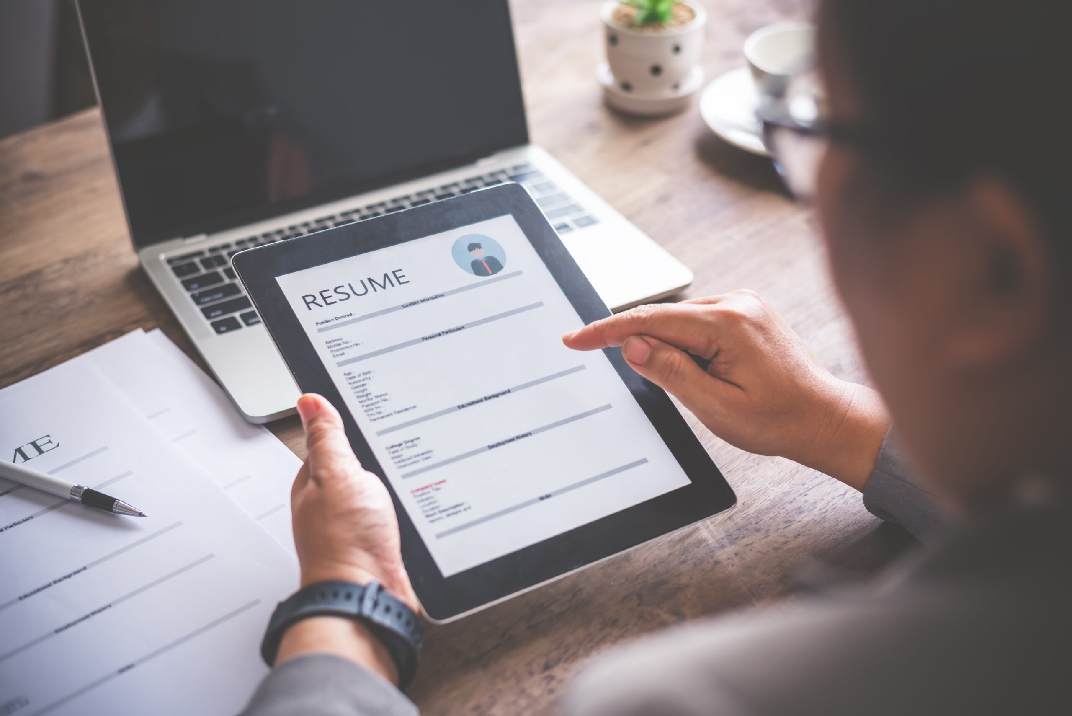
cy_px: 358
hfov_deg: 39.6
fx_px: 1489
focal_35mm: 50
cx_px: 536
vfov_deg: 27.0
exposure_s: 1/80
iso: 400
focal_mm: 50
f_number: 3.2
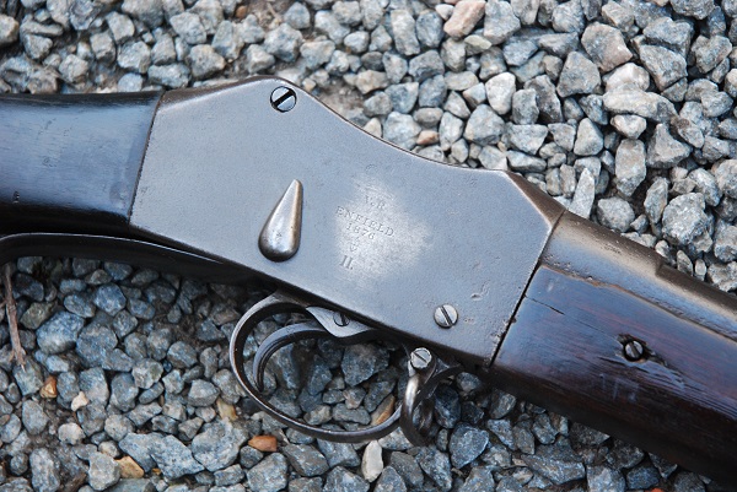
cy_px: 246
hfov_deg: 19.4
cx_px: 368
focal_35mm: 105
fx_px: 2151
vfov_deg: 13.1
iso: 800
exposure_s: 1/125
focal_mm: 70
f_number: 4.5
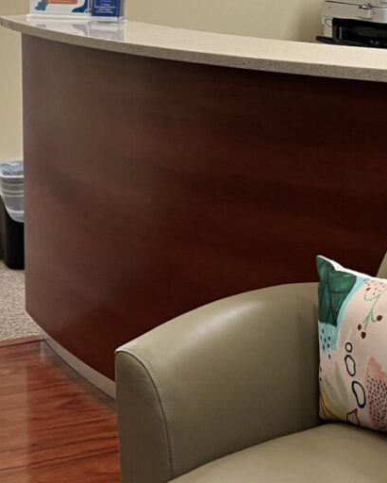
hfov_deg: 18.7
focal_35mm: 82
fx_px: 1173
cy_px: 30
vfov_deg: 22.6
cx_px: 243
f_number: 1.8
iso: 64
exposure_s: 1/60
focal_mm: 3.99
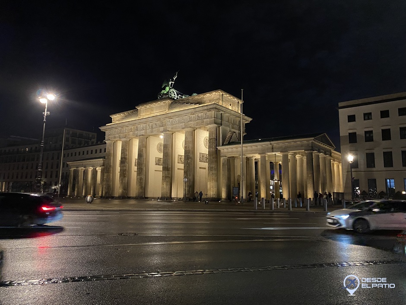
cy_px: 152
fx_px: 305
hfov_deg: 67.3
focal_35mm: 26
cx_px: 203
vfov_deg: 53.1
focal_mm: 4.25
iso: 400
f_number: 1.8
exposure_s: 1/33
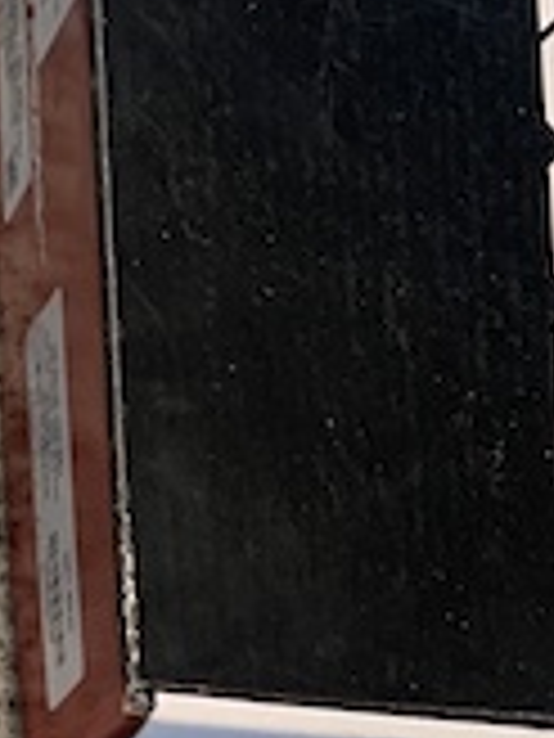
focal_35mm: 127
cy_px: 1386
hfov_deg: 11.6
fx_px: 2710
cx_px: 540
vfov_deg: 13.6
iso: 100
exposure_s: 1/60
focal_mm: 4.25
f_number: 1.8
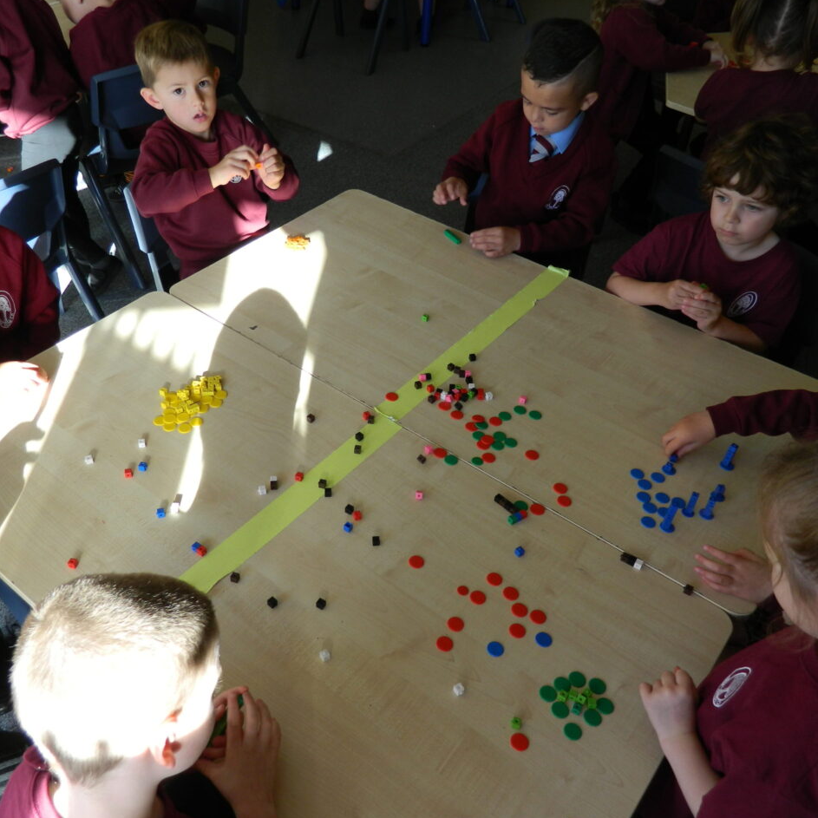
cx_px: 374
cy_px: 412
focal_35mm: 30
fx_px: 802
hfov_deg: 54.0
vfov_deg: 54.0
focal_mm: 4.5
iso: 80
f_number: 3.1
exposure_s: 1/60
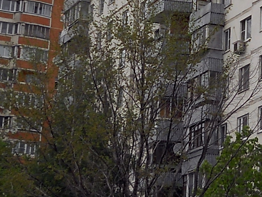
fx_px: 1234
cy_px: -52
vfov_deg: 9.0
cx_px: 270
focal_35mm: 163
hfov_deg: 12.0
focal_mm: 6.72
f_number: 3.1
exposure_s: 1/125
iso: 80
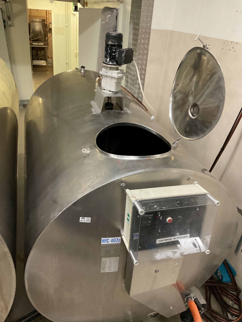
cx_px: 121
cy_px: 161
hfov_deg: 48.2
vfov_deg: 61.7
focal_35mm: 29
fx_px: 270
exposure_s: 1/50
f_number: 1.8
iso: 200
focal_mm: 3
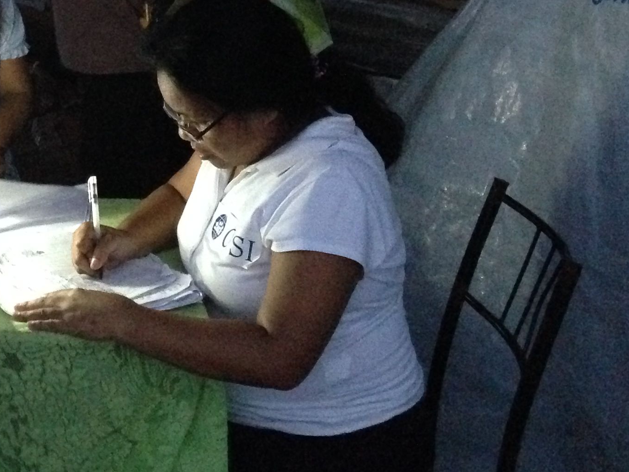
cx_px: -29
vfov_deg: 18.5
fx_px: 1436
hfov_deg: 23.5
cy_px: 107
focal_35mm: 79
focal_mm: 4.12
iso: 800
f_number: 2.4
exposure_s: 1/15
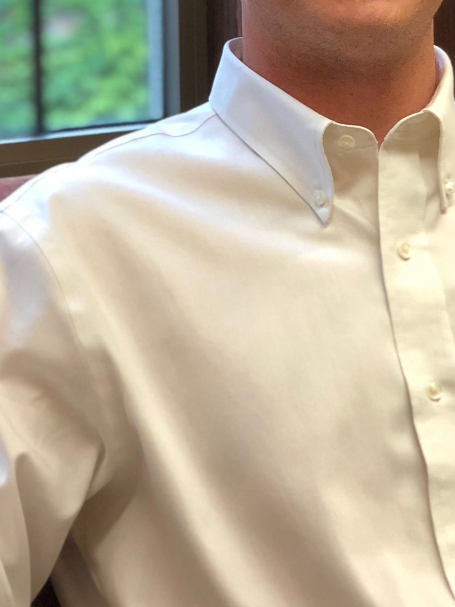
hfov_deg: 9.7
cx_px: 385
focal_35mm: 152
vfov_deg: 12.8
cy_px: -24
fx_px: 2663
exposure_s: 1/40
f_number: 2.4
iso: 80
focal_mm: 6
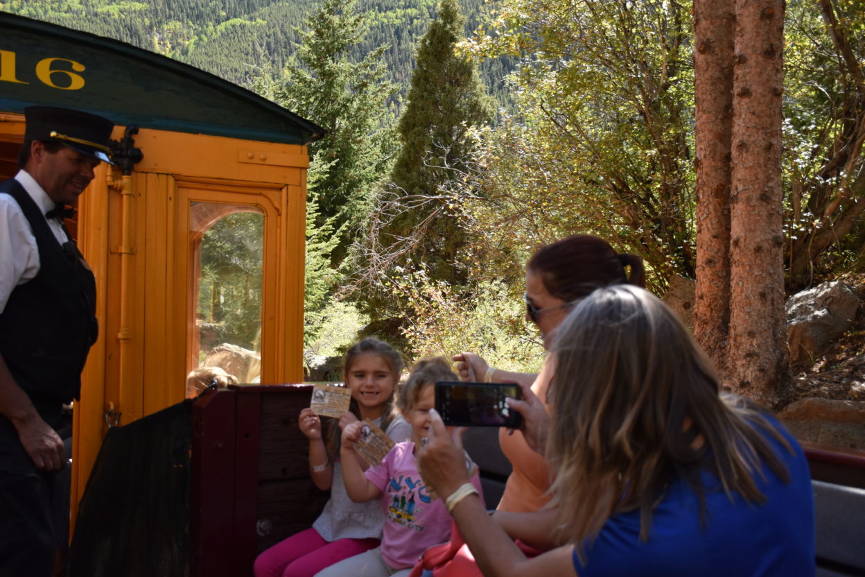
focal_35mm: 36
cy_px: 288
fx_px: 865
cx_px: 432
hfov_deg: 53.1
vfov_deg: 36.9
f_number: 4
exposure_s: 1/1000
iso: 560
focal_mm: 24
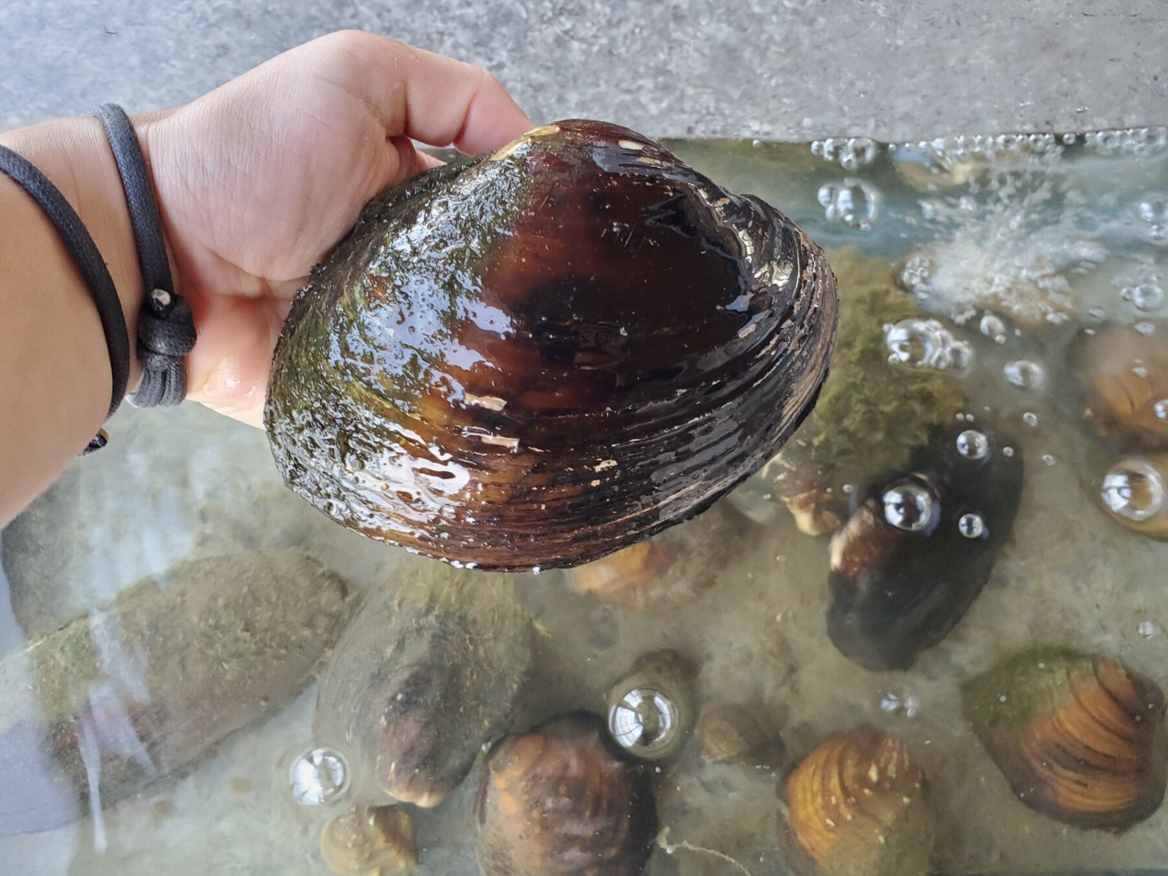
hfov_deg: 61.7
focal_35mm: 29
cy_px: 439
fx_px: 979
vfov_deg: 48.2
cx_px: 593
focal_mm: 4.3
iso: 200
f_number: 2.4
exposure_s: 1/60
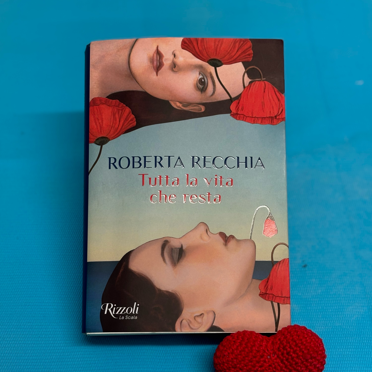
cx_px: 188
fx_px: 754
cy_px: 234
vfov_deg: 27.6
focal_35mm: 62
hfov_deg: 27.7
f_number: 1.6
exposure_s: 1/50
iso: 32
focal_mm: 5.96
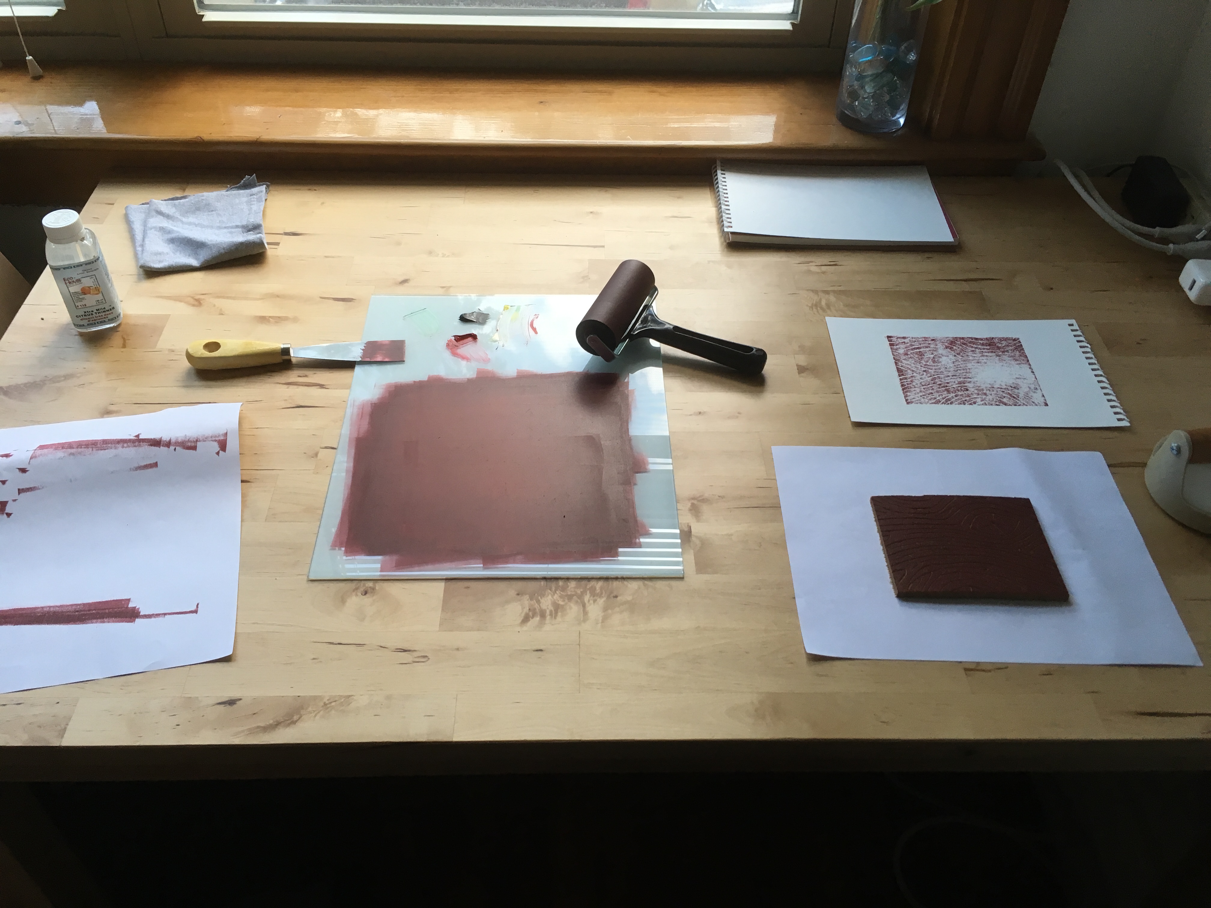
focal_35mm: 29
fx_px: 1015
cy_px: 454
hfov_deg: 61.7
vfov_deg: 48.2
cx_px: 606
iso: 25
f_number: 2.2
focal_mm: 4.15
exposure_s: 1/30
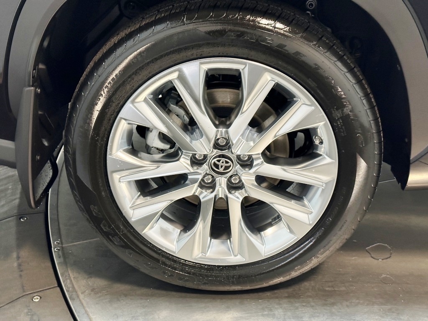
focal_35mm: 48
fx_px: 593
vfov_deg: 30.3
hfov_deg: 39.7
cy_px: 160
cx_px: 214
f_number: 1.78
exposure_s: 1/30
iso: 400
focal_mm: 6.86
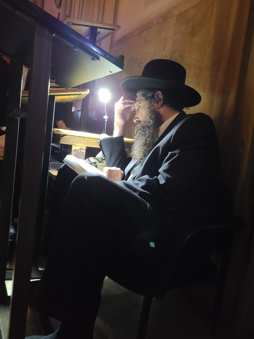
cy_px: 170
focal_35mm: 26
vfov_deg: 67.3
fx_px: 254
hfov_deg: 53.1
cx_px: 127
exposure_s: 1/20
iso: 1600
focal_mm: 5.4
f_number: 1.8
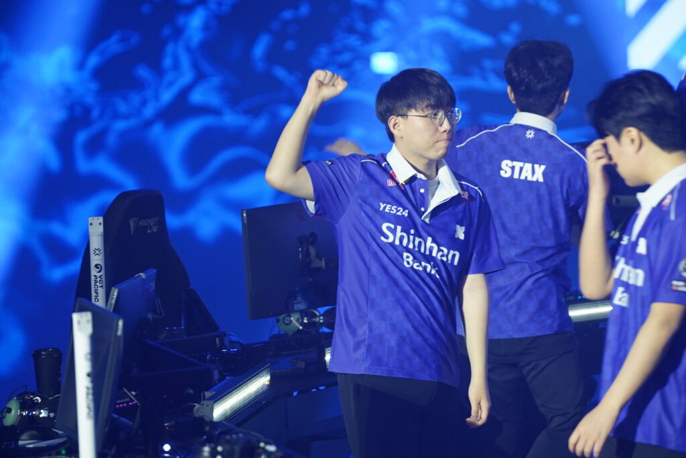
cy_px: 229
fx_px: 5717
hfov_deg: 6.9
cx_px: 343
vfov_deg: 4.6
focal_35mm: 300
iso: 1600
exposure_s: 1/160
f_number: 2.8
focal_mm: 200
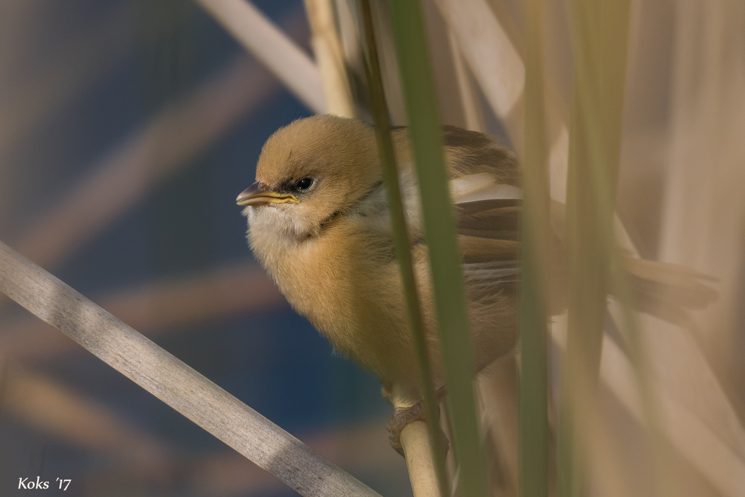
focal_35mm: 840
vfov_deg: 1.6
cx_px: 372
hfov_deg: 2.5
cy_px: 248
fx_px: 17382
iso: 250
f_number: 6.3
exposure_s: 1/1000
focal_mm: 560
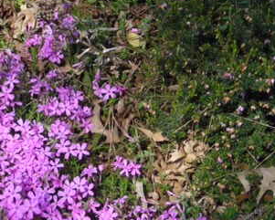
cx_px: 44
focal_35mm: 85
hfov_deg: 22.1
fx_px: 692
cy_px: 176
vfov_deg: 17.9
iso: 50
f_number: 3.3
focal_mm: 6.8
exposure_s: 1/244
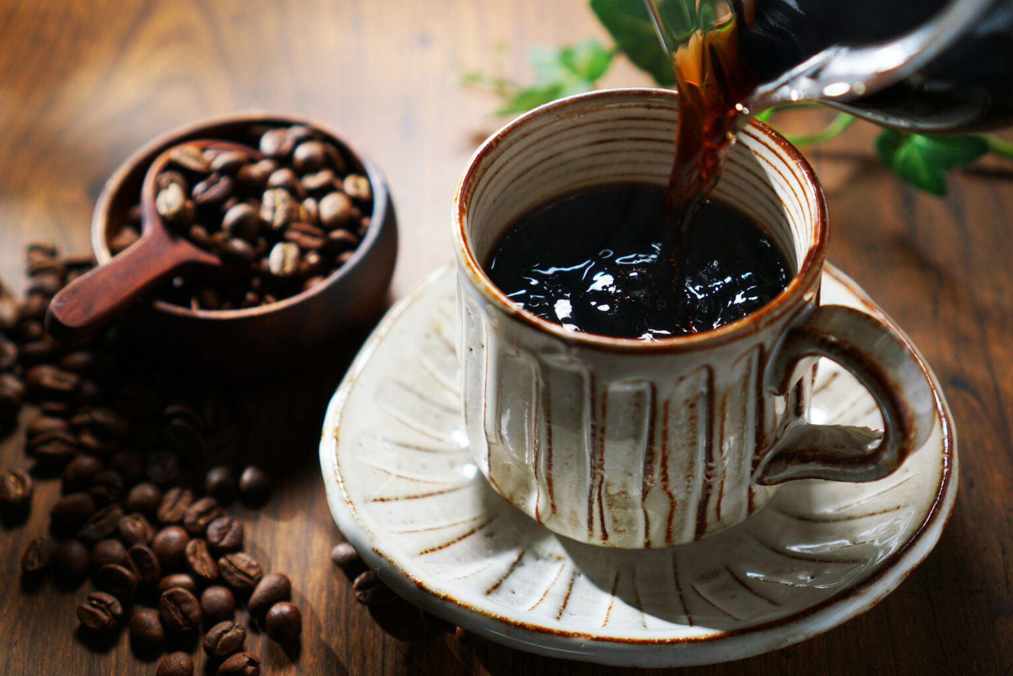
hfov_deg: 37.9
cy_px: 338
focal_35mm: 52
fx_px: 1477
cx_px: 506
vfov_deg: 25.8
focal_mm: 35
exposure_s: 1/125
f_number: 2.8
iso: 100
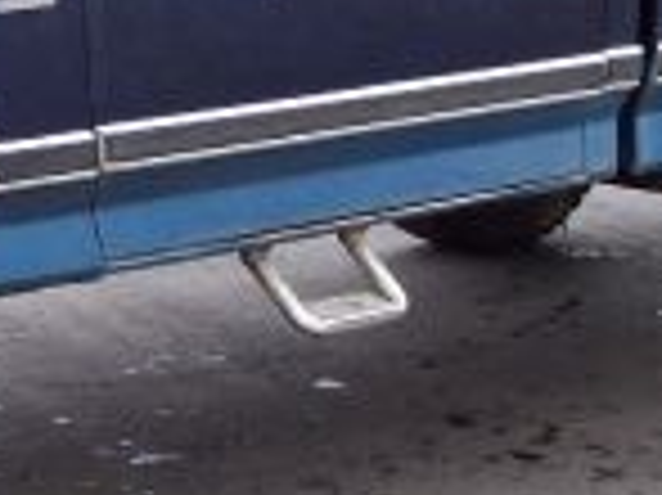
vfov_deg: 9.4
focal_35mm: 157
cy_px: 11
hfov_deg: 12.5
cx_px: 81
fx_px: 3000
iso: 80
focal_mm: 6
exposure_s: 1/121
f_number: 2.7
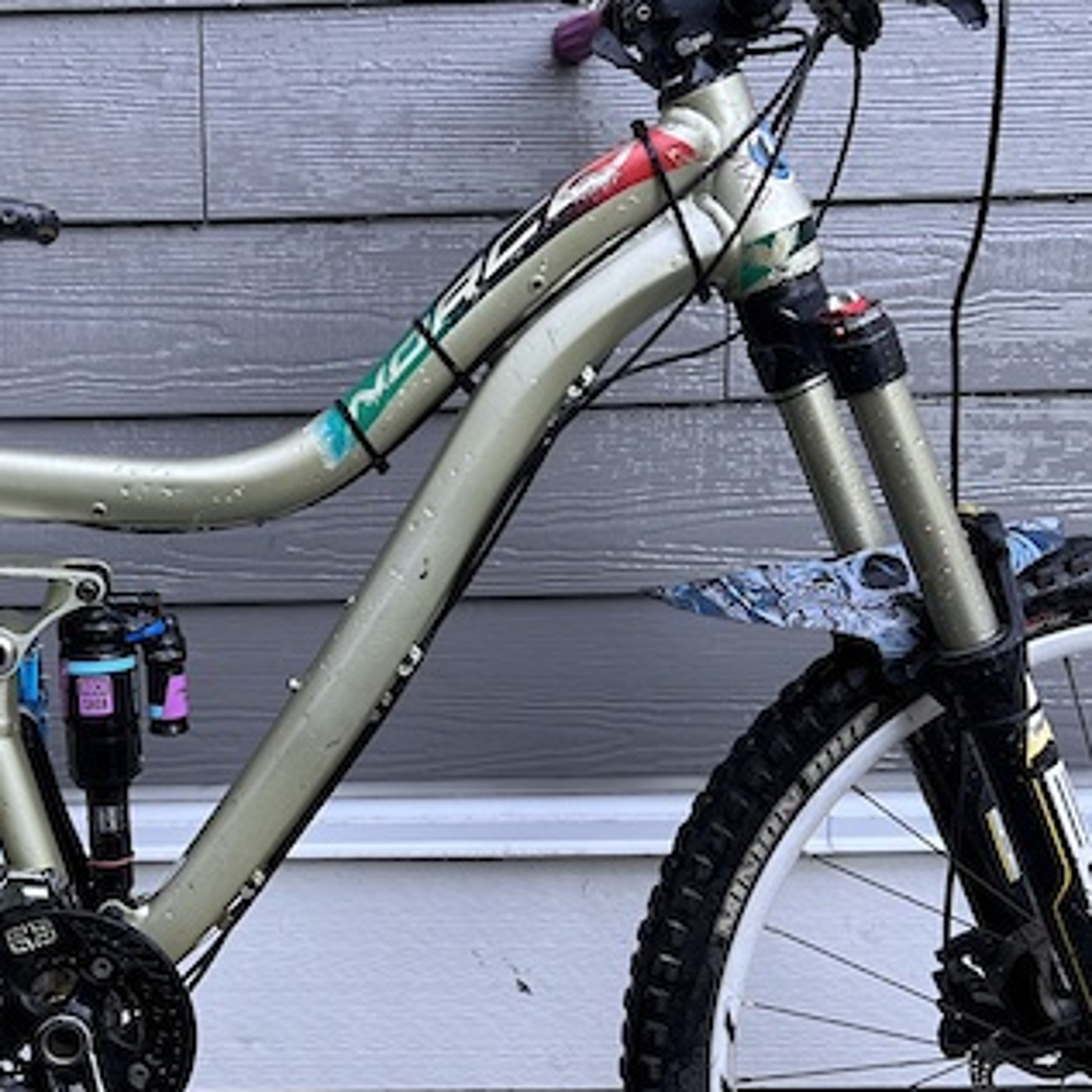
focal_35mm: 58
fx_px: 2070
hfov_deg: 29.1
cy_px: 668
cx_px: 279
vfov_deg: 29.5
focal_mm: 5.7
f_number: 1.5
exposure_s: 1/121
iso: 80
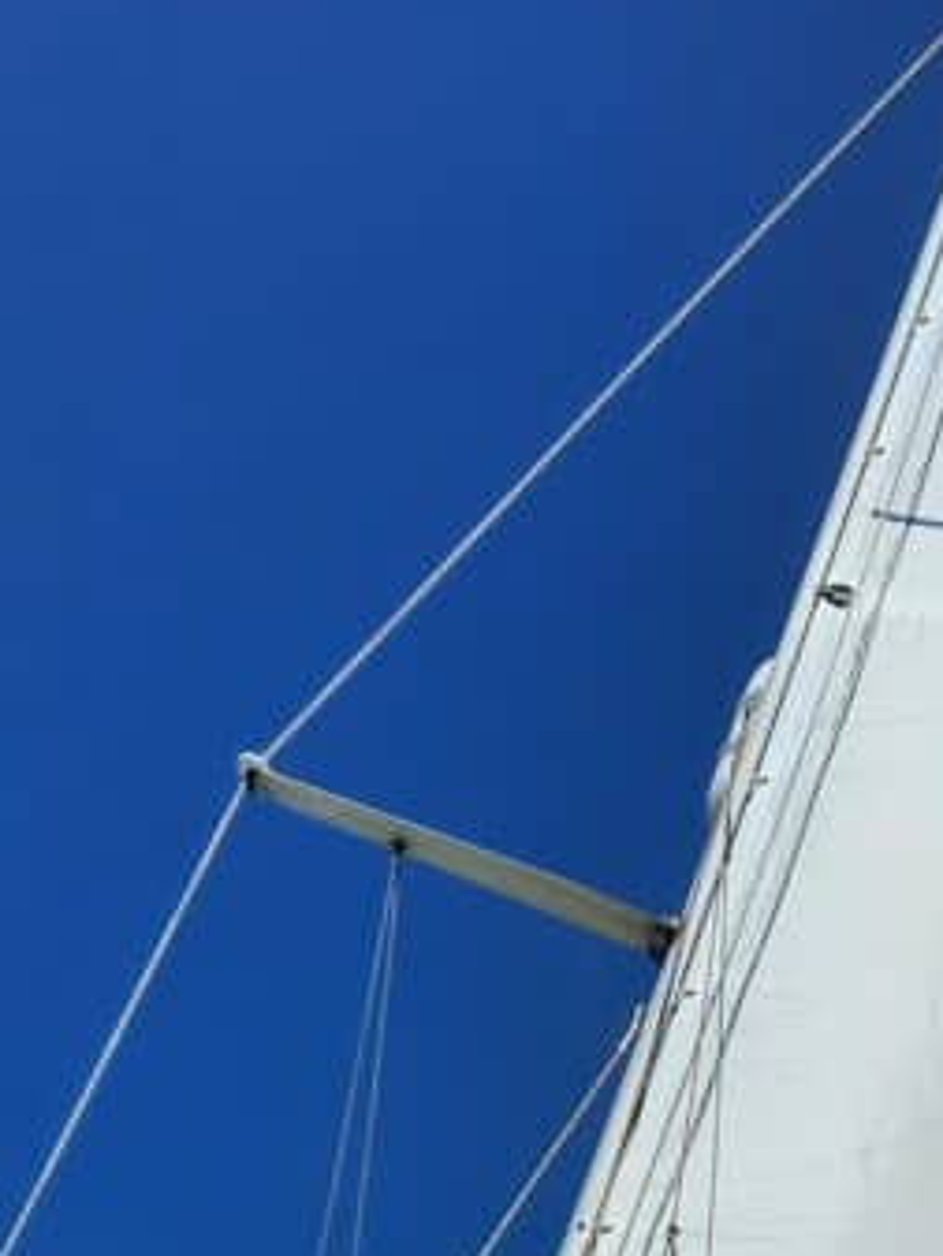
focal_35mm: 76
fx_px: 2759
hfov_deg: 19.0
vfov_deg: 21.6
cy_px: 1864
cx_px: 895
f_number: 2
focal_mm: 4.6
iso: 32
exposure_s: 1/2725
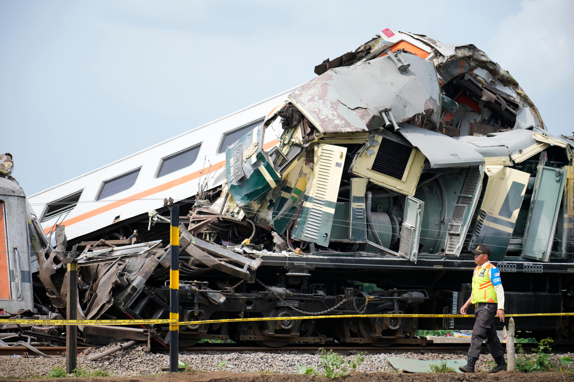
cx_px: 287
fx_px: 1674
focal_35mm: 105
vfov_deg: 13.0
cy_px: 191
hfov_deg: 19.5
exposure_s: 1/2500
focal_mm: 105
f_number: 4
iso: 320
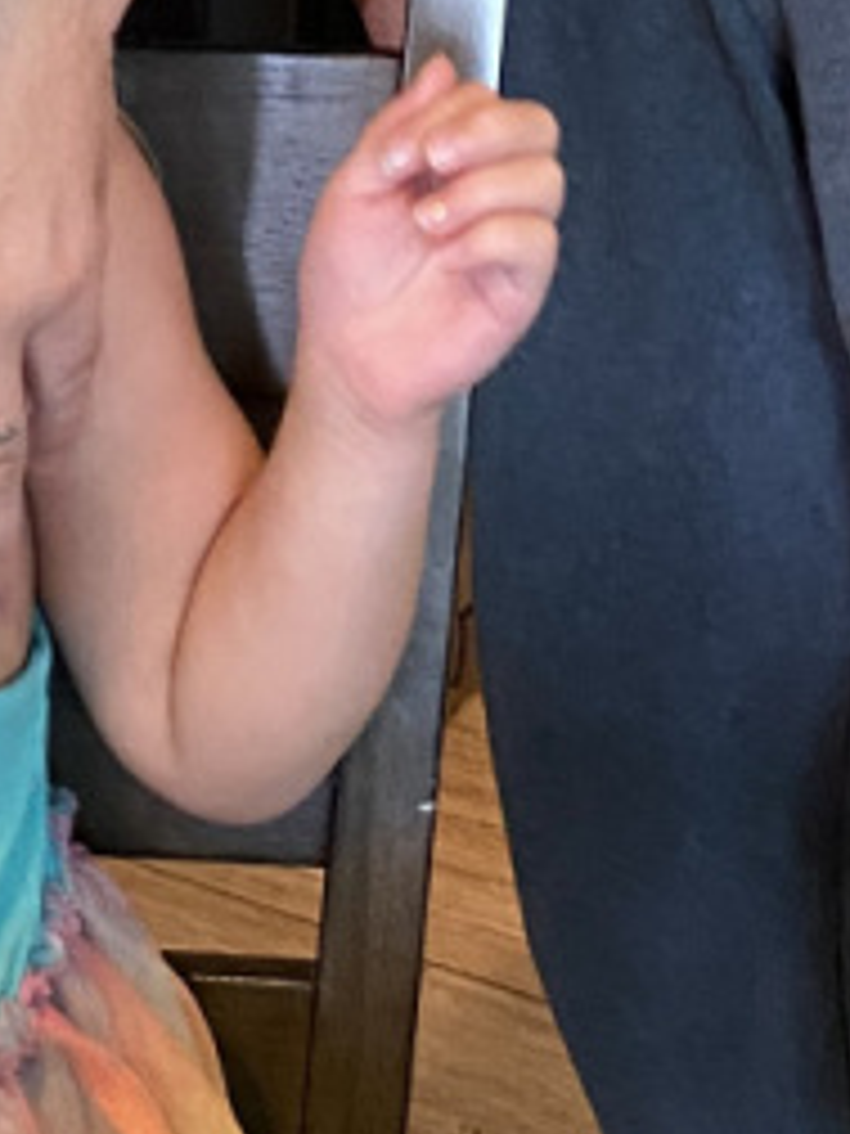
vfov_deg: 14.0
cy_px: -954
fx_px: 4060
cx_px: 432
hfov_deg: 12.0
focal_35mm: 124
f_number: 1.8
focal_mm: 4.25
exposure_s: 1/60
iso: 250
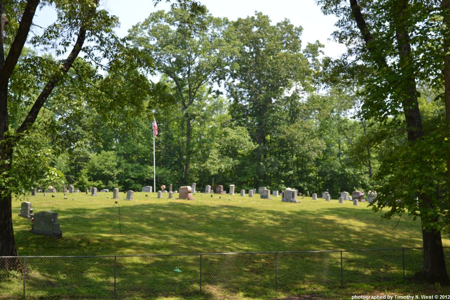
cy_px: 150
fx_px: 788
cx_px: 225
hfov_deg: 31.9
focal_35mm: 63
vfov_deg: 21.6
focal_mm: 42
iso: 100
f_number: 6.3
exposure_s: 1/160
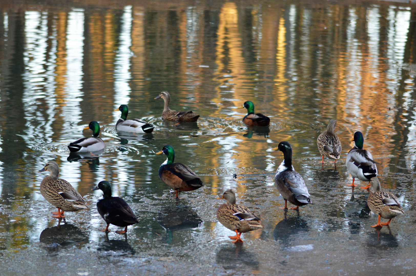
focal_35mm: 158
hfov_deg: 13.1
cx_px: 208
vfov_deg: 8.7
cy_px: 138
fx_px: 1818
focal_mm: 105
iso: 1100
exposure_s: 1/500
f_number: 2.8
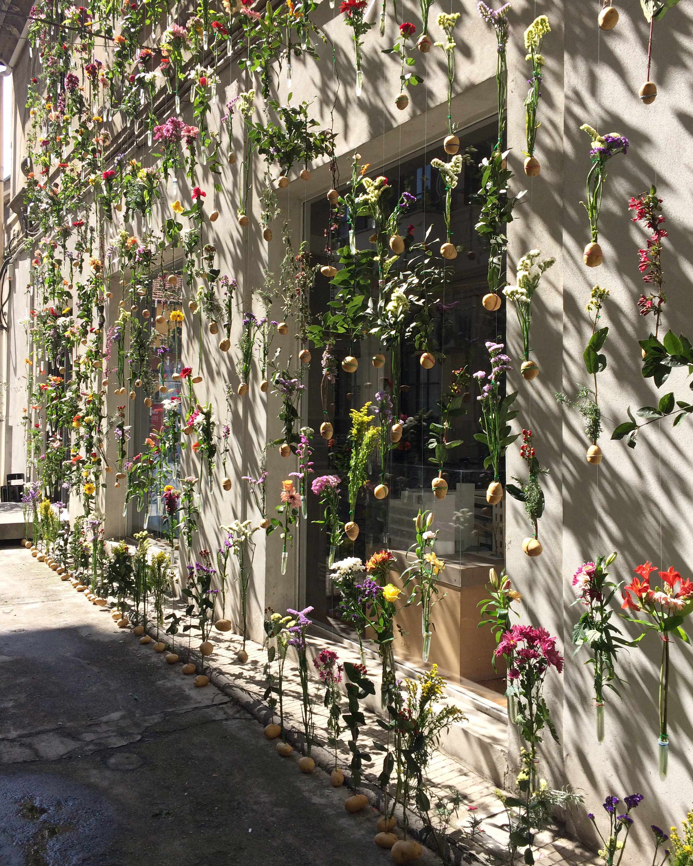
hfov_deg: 47.1
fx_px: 795
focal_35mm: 31
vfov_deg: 57.2
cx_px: 344
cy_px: 420
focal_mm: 4.15
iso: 32
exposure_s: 1/912
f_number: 2.2
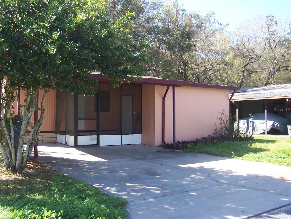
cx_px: 146
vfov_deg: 38.7
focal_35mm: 37
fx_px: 311
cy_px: 110
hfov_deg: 50.1
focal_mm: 5.6
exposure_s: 1/250
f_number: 2.8
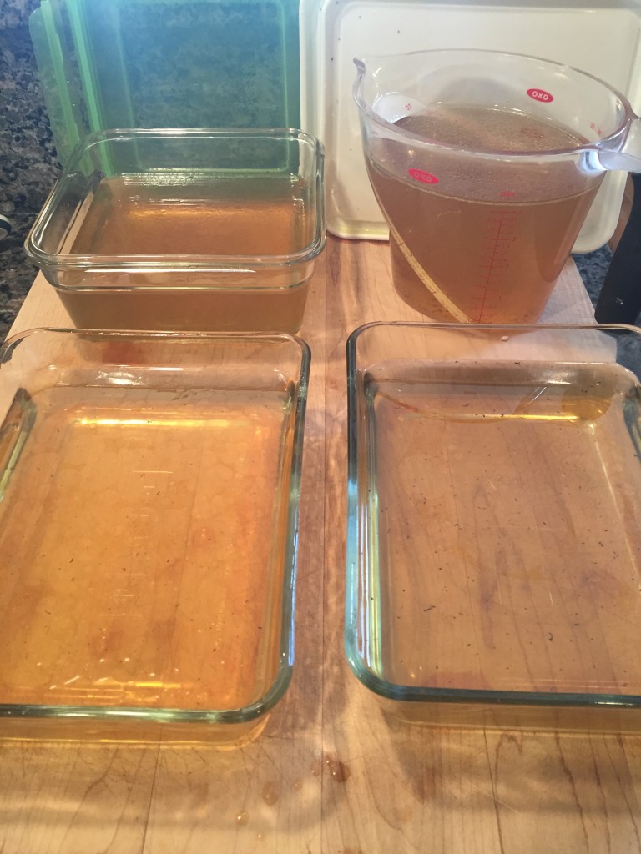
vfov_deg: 61.7
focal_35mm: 29
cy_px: 427
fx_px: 716
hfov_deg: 48.2
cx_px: 320
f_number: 2.2
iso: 100
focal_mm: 4.15
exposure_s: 1/30
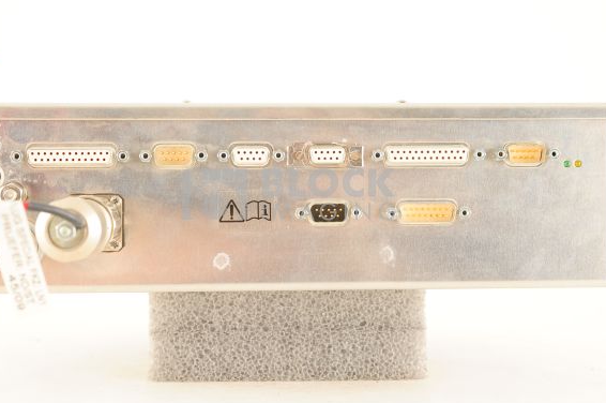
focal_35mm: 53
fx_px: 891
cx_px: 289
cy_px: 195
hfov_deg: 37.6
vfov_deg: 25.5
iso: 1600
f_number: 9
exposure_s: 1/125
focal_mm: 50
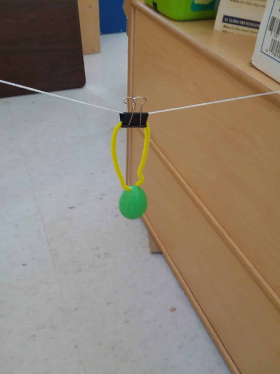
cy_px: 187
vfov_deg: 61.7
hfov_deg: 48.2
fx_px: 313
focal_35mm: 29
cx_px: 140
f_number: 1.9
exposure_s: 1/30
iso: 64
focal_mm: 2.47
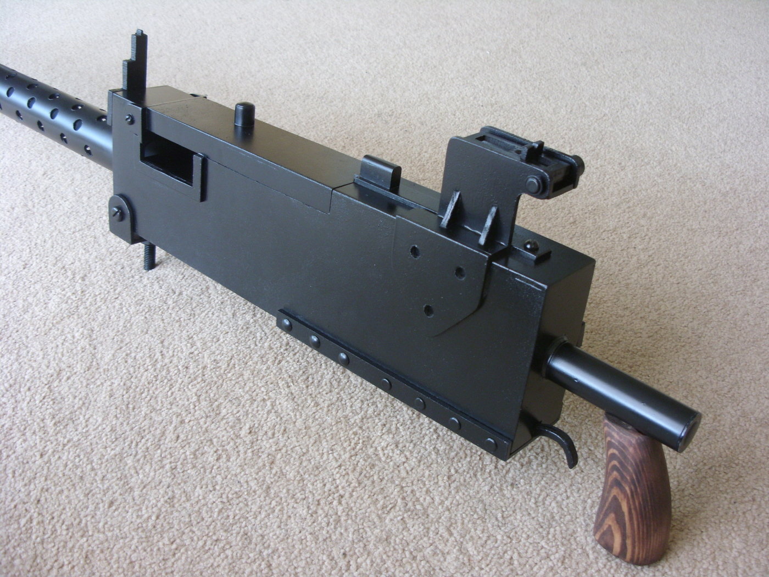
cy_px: 288
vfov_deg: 37.7
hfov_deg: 49.0
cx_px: 384
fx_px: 844
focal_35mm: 38
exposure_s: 1/26
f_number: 2.8
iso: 100
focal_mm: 6.3
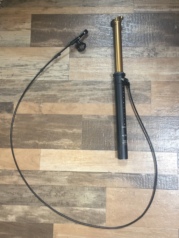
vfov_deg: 53.9
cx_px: 98
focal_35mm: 34
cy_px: 107
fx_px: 234
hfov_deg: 41.8
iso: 80
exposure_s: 1/30
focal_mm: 4.15
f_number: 2.2
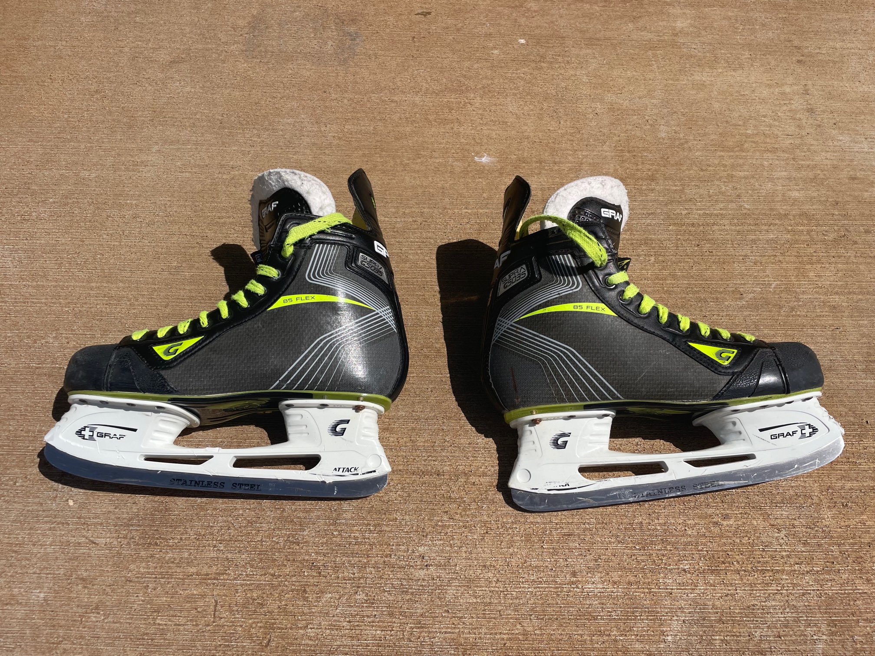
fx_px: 657
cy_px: 328
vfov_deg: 53.1
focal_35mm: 26
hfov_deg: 67.3
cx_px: 438
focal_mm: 4.2
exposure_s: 1/7299
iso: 32
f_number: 1.6
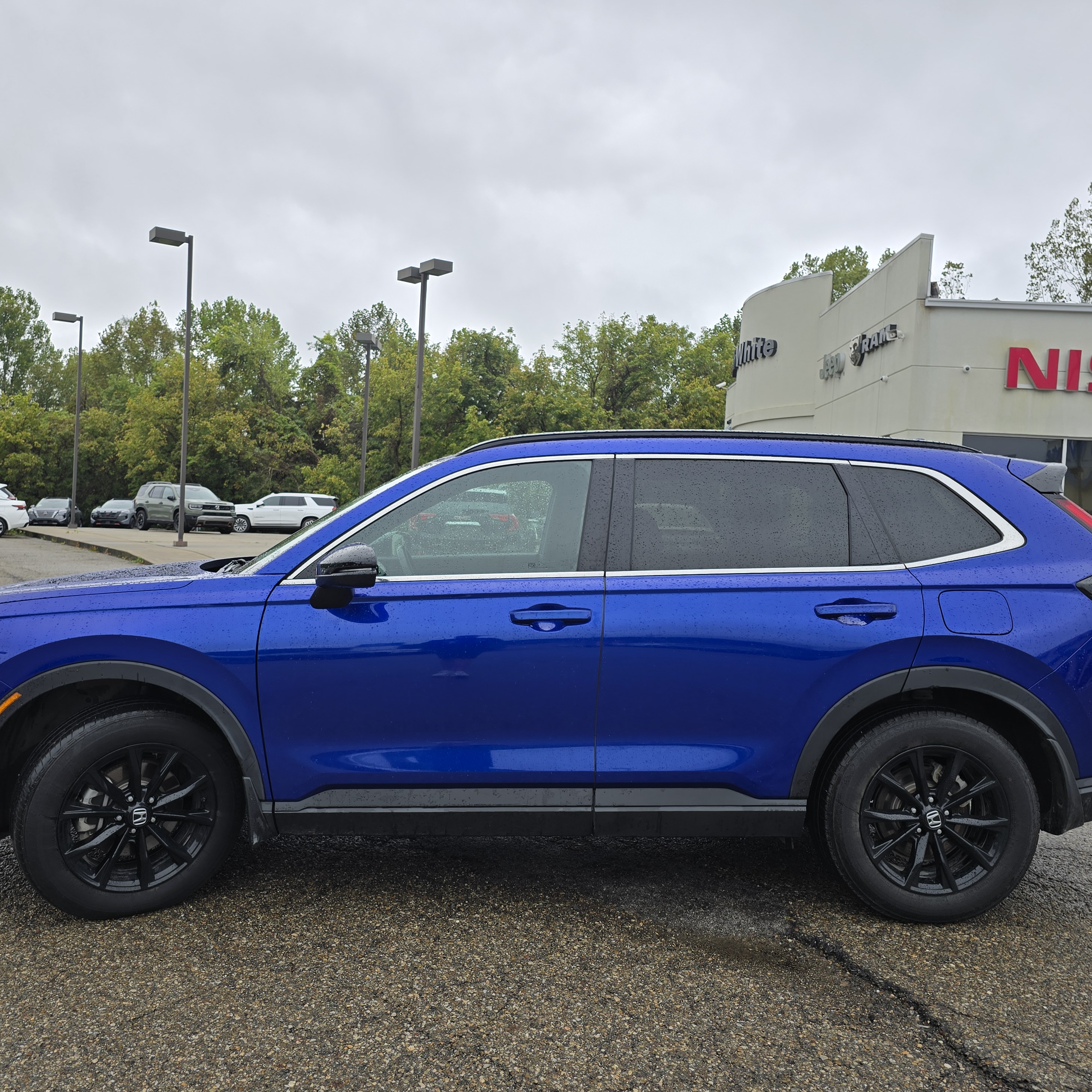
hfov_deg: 57.3
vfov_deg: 57.3
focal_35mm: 28
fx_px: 999
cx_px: 511
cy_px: 535
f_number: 1.7
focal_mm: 6.3
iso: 16
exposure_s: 1/180
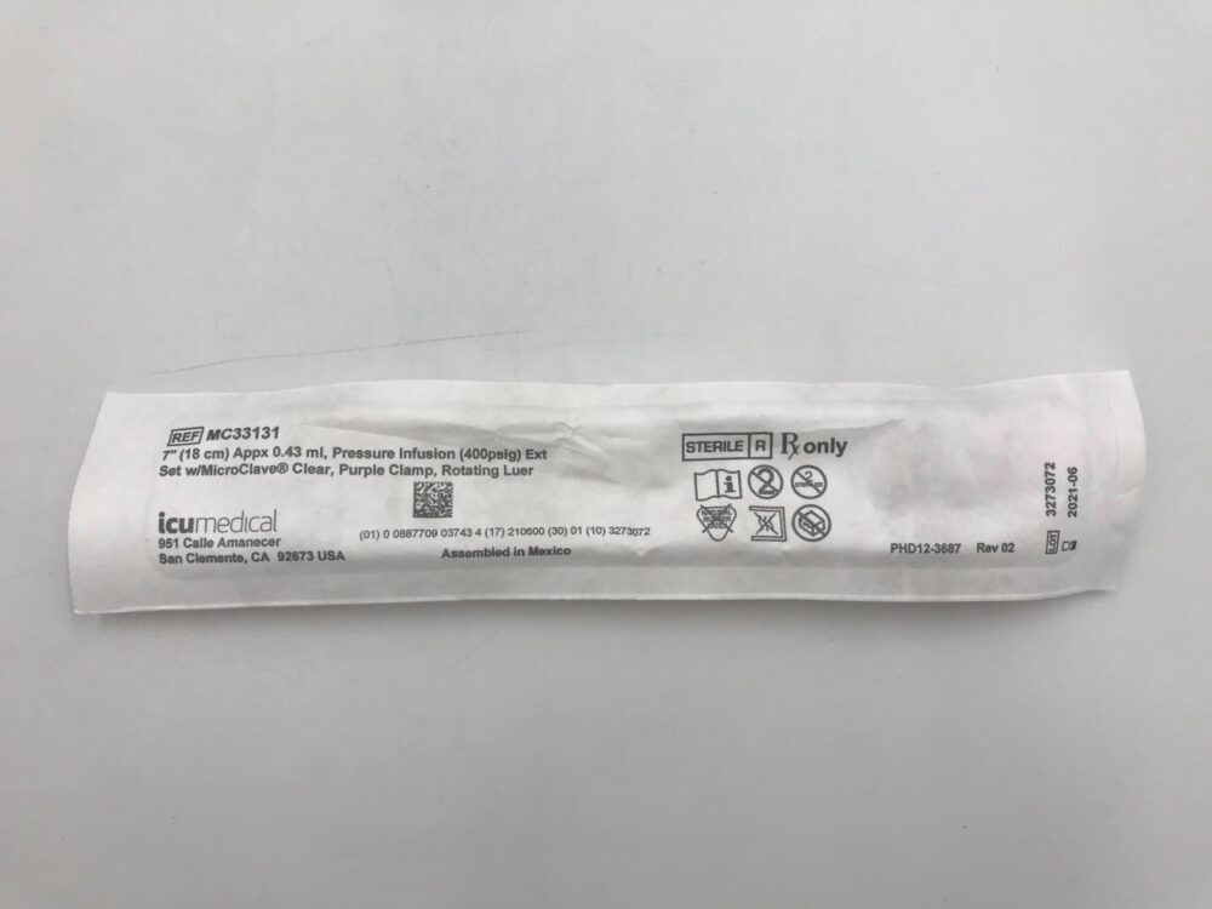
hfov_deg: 63.4
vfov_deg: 49.7
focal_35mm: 28
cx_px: 606
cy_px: 454
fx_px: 980
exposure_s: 1/227
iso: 20
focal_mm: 3.99
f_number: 1.8
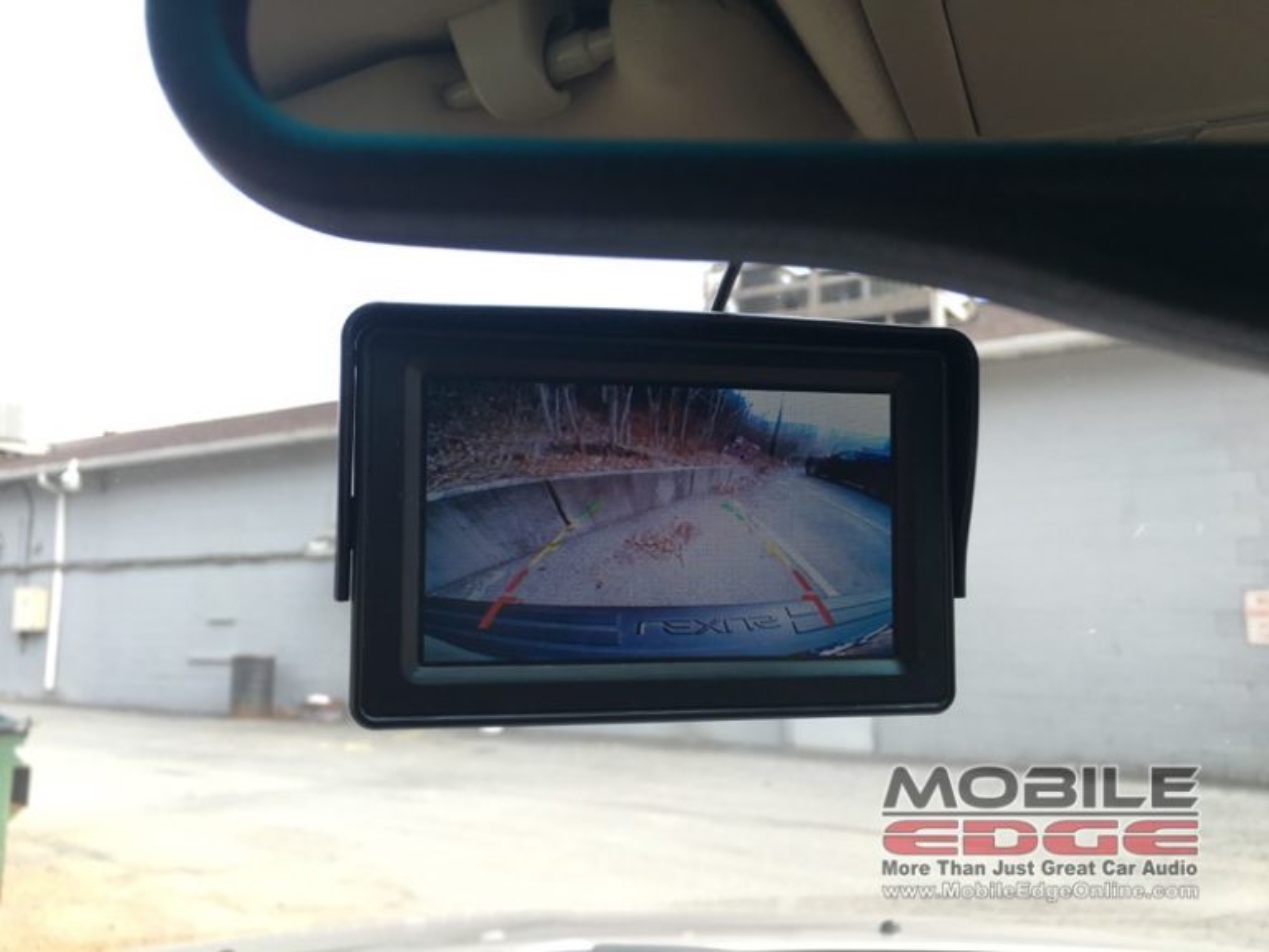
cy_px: 476
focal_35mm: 29
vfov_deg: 48.2
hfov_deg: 61.7
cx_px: 634
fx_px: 1063
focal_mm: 4.15
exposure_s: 1/120
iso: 32
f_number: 2.2
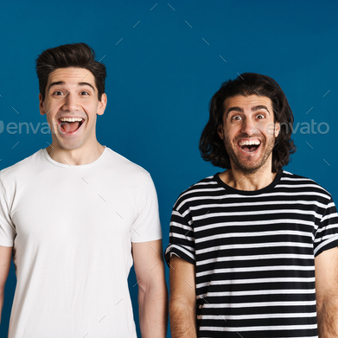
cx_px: 158
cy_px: 169
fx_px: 851
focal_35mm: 77
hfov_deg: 22.5
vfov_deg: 22.5
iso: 125
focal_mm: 60
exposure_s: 1/160
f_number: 6.3
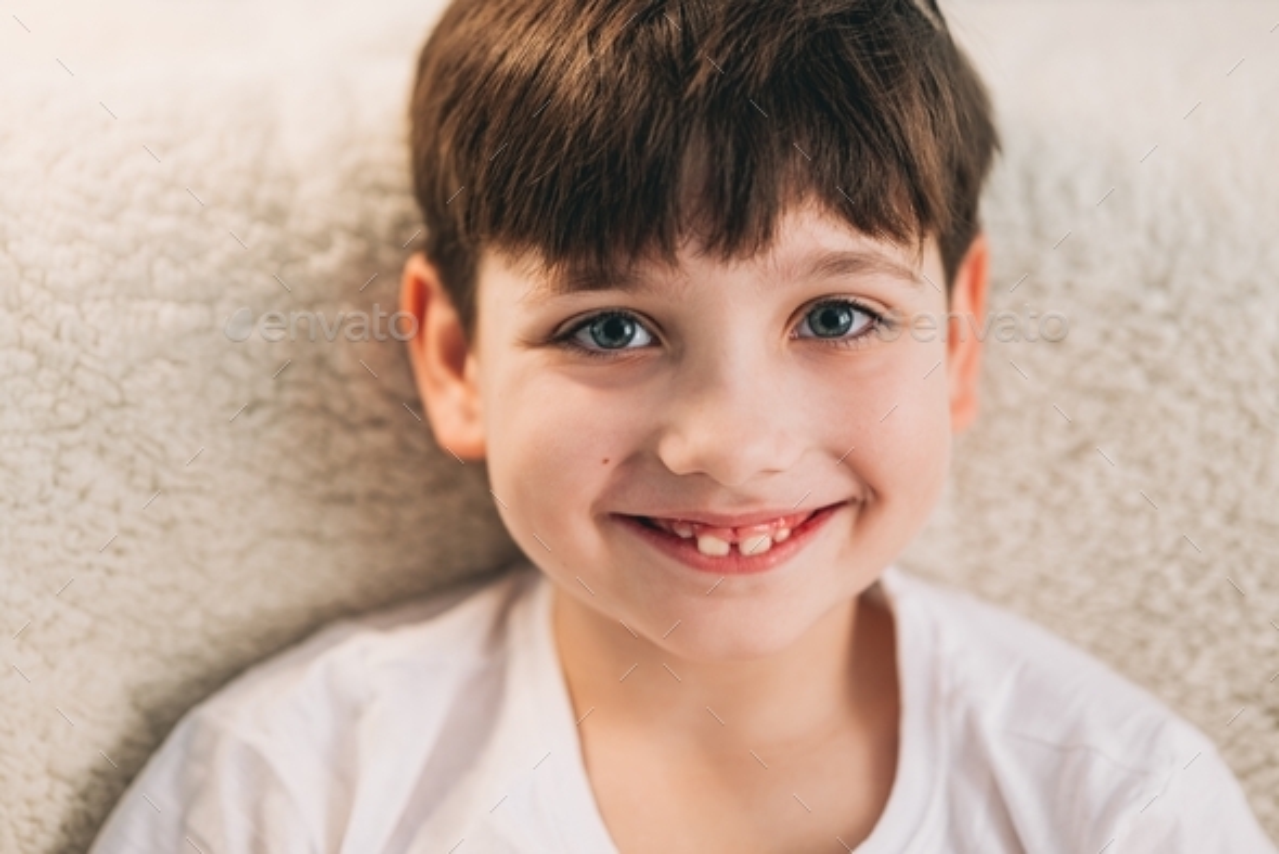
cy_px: 427
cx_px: 640
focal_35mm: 85
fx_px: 3021
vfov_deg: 16.1
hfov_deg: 23.9
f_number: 1.8
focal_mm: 85
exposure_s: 1/160
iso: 250
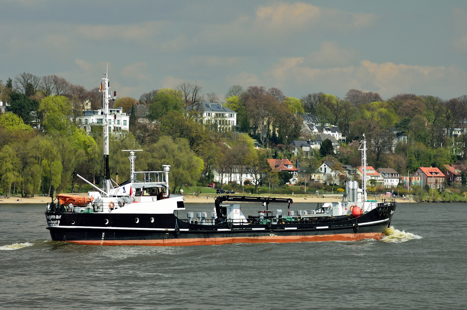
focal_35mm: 183
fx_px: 2371
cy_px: 155
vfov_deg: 7.5
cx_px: 234
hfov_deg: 11.2
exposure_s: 1/640
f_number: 6.3
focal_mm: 122
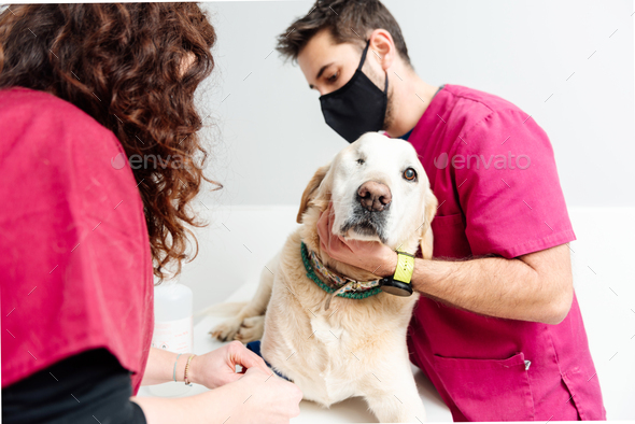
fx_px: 512
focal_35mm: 29
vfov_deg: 45.0
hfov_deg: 63.6
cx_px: 318
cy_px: 212
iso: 100
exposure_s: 1/200
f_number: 2.8
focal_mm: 29
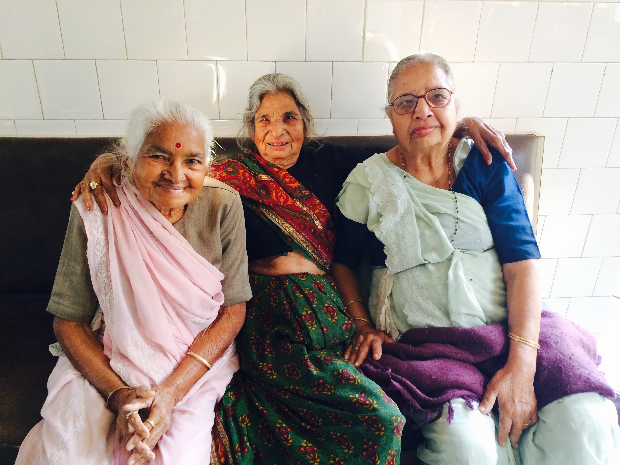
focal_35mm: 29
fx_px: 519
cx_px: 310
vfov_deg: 48.2
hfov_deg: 61.7
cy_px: 232
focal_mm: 4.15
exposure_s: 1/30
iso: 64
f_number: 2.2
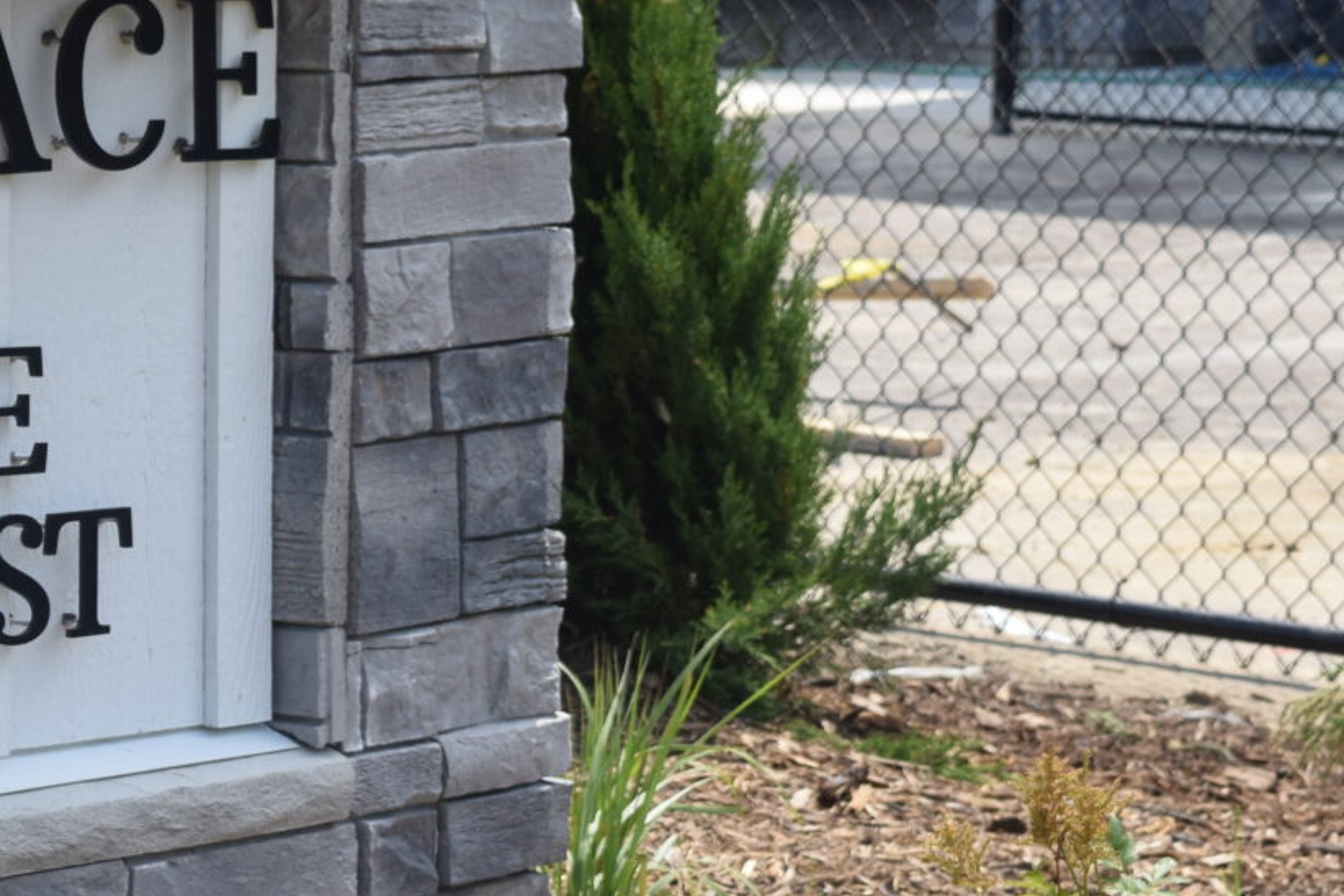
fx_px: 5301
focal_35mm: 142
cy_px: 367
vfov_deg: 9.7
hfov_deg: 14.0
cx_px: -314
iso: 200
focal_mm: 38
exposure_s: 1/250
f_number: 8
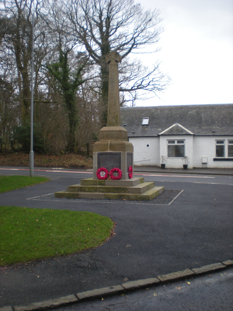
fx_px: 341
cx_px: 116
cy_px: 156
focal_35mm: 38
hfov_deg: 37.7
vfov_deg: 49.0
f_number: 3.1
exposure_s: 1/63.3
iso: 66
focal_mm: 6.3
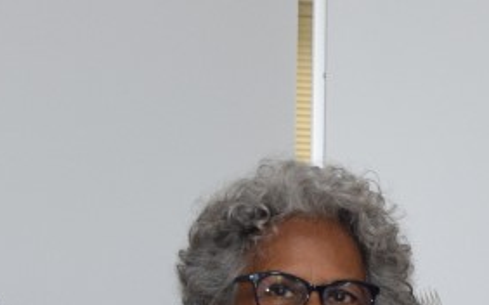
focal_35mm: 193
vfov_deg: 6.6
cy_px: 534
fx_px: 2571
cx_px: 688
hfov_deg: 10.6
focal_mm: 22
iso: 800
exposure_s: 1/80
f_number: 4.5
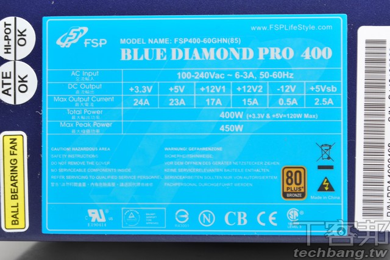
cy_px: 130
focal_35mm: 78
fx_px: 846
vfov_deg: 17.5
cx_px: 195
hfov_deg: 26.0
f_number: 14
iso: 100
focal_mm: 52
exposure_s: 1/125
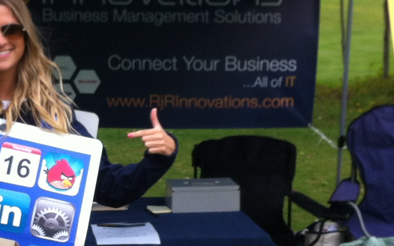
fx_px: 1289
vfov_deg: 10.9
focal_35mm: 120
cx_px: 43
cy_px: 154
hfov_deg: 17.1
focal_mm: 3.85
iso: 80
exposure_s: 1/347
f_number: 2.8
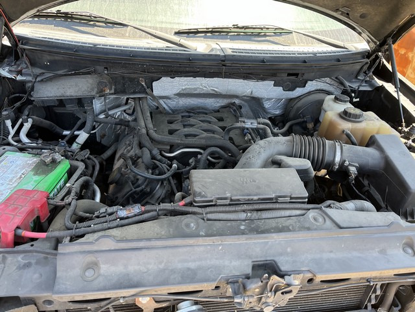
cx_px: 208
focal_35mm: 26
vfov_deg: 53.1
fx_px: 312
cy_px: 156
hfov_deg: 67.3
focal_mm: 5.1
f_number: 1.6
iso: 50
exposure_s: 1/172
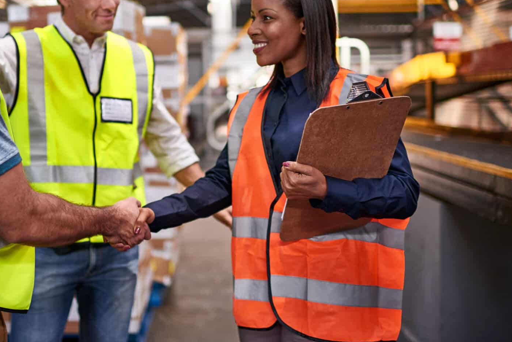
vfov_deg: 26.4
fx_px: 726
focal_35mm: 51
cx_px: 173
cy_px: 113
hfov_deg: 38.4
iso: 640
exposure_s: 1/400
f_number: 2
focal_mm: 35
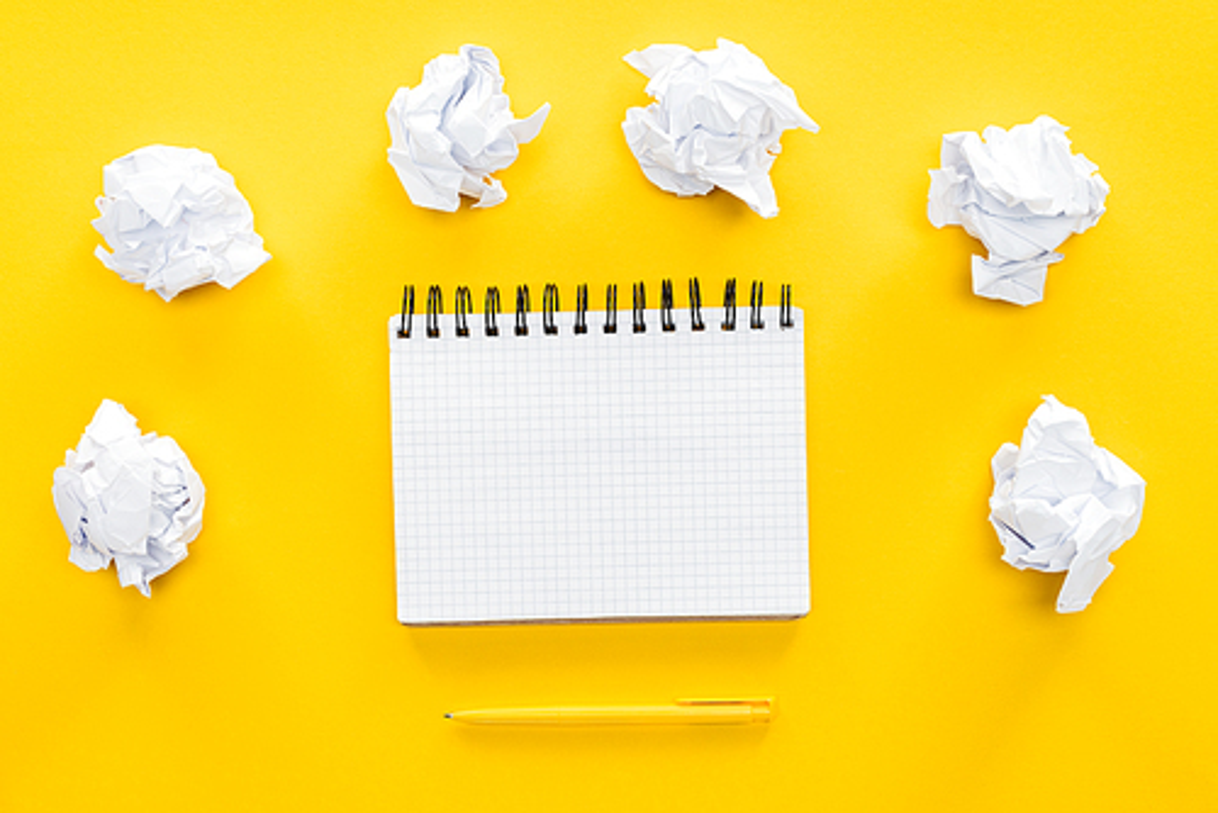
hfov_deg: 39.6
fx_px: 1693
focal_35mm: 50
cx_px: 609
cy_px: 406
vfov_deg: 27.0
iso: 125
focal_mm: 50
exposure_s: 1/160
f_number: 9
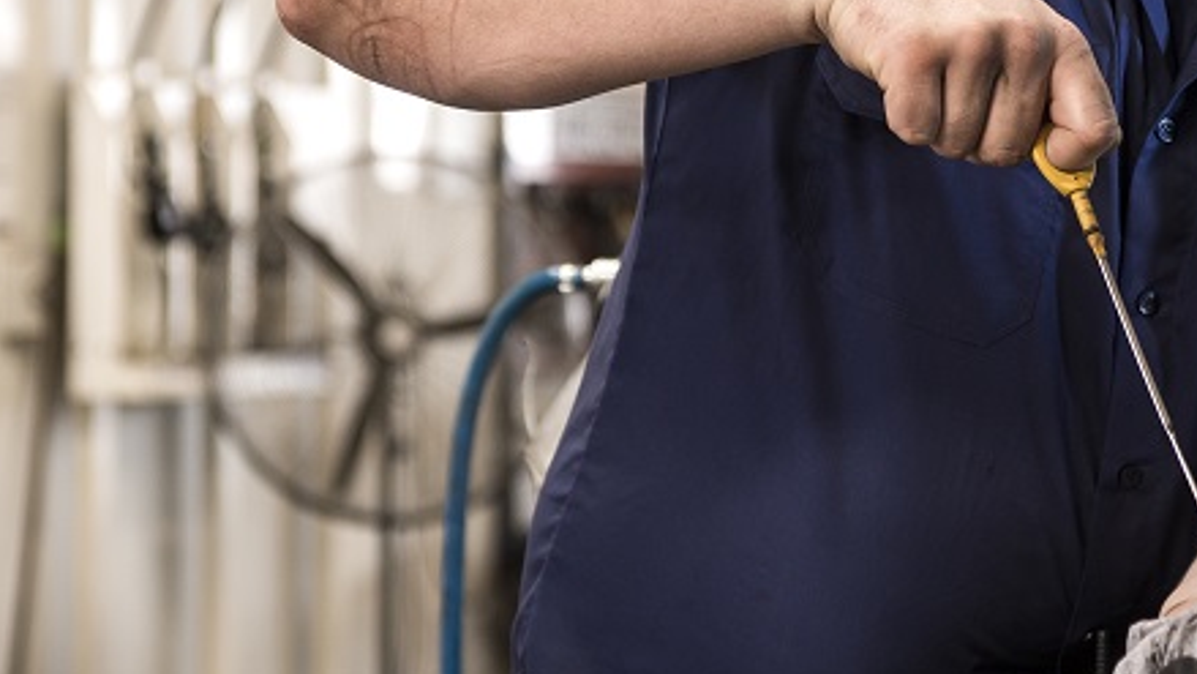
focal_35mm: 143
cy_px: 71
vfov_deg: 8.5
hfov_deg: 15.0
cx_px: 853
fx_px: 4539
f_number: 3.5
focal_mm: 60
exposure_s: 1/100
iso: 400
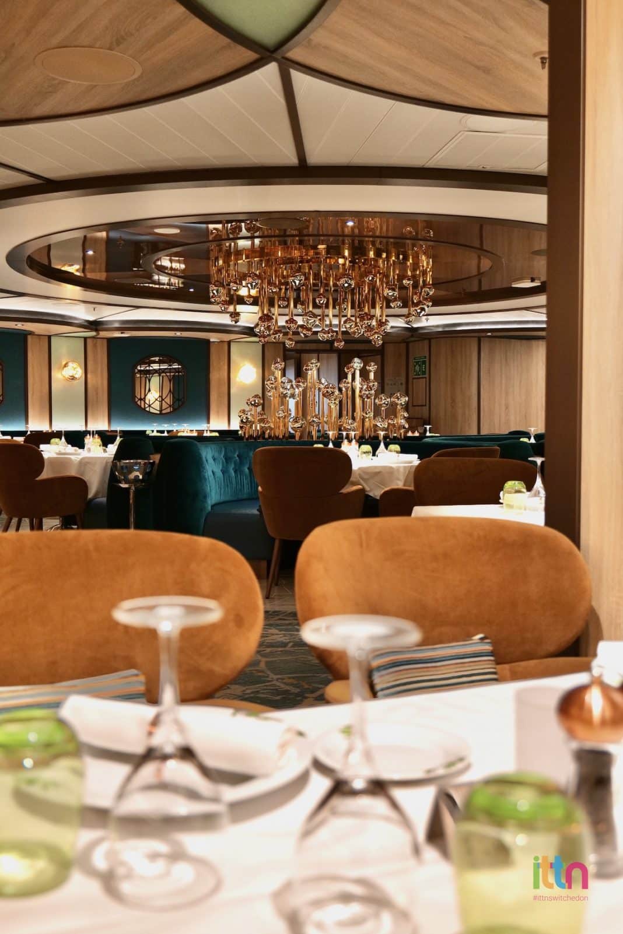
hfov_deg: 36.9
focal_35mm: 36
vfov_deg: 53.1
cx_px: 312
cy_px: 467
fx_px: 934
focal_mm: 36
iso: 2000
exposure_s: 1/60
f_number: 4.5
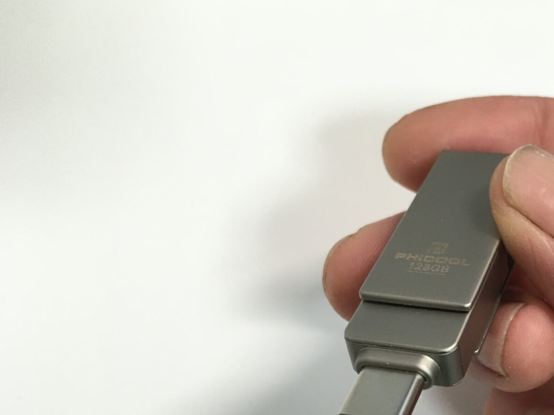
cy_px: 331
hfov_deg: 36.3
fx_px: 800
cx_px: 475
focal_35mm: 50
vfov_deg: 28.5
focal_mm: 4.15
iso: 100
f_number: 2.2
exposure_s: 1/30
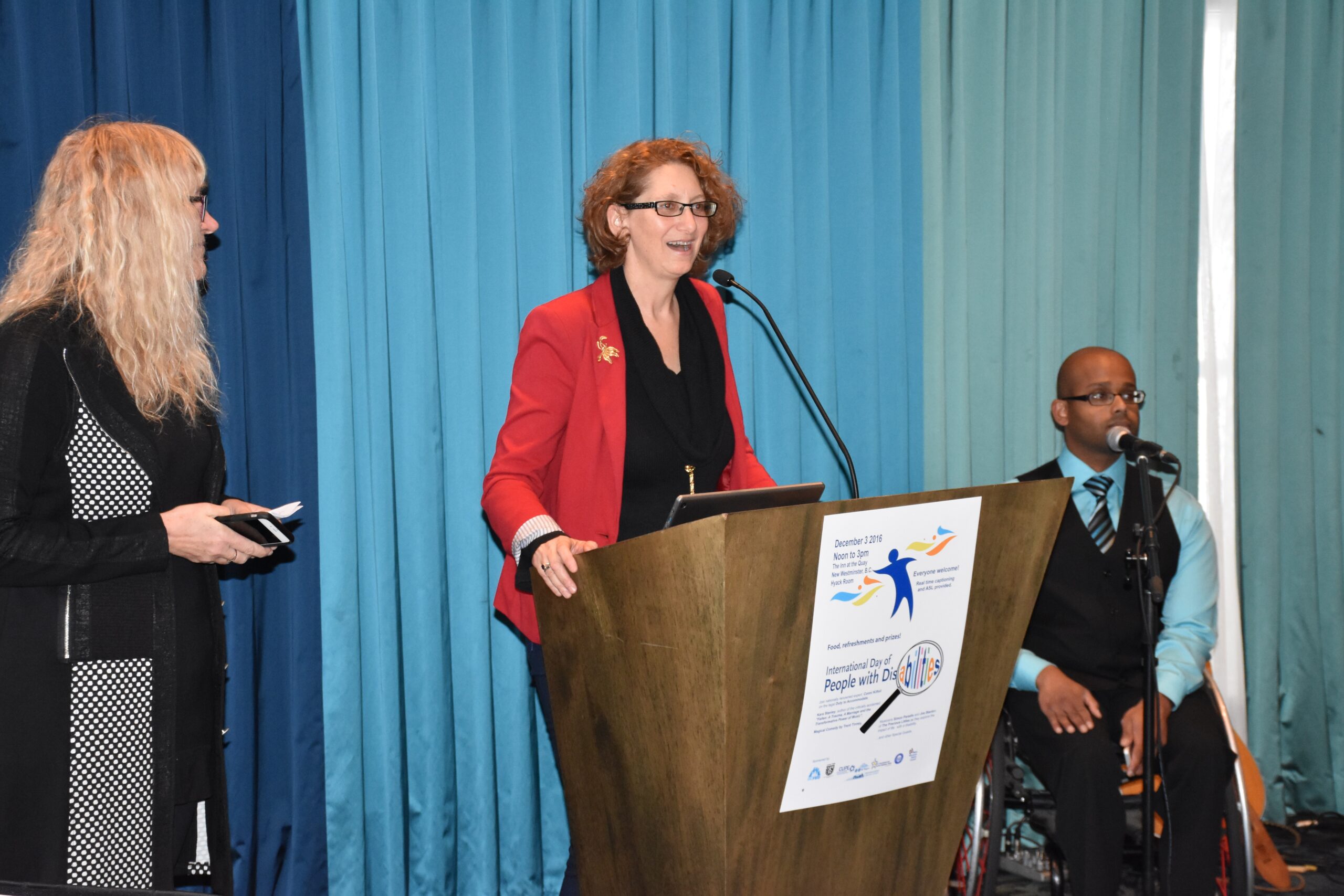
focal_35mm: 72
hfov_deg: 28.1
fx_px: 2688
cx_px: 672
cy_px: 448
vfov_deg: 18.9
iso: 2500
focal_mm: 48
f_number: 6.3
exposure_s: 1/60
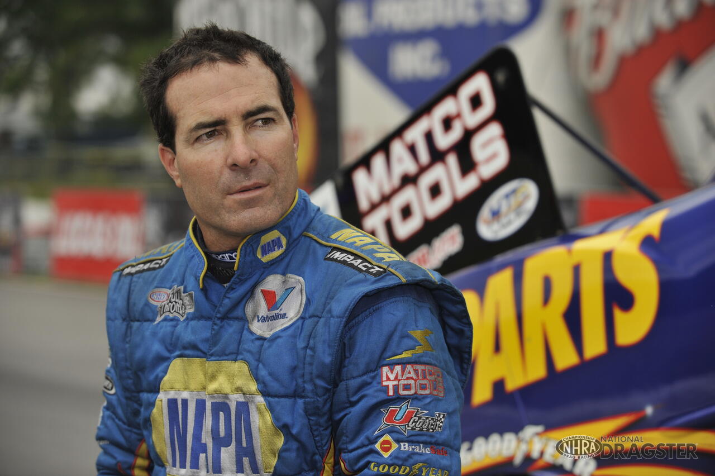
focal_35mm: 92
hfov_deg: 22.2
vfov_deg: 14.8
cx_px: 358
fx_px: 1826
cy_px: 238
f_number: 4
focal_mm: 92
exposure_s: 1/2000
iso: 500
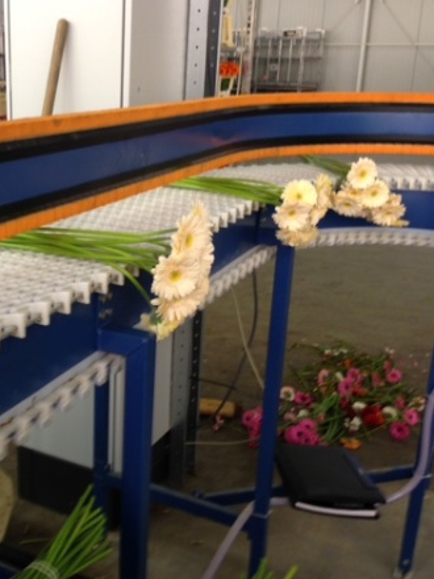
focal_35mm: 45
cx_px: 99
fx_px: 752
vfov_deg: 42.1
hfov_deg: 31.5
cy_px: 286
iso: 50
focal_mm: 4.13
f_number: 2.4
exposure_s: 1/20
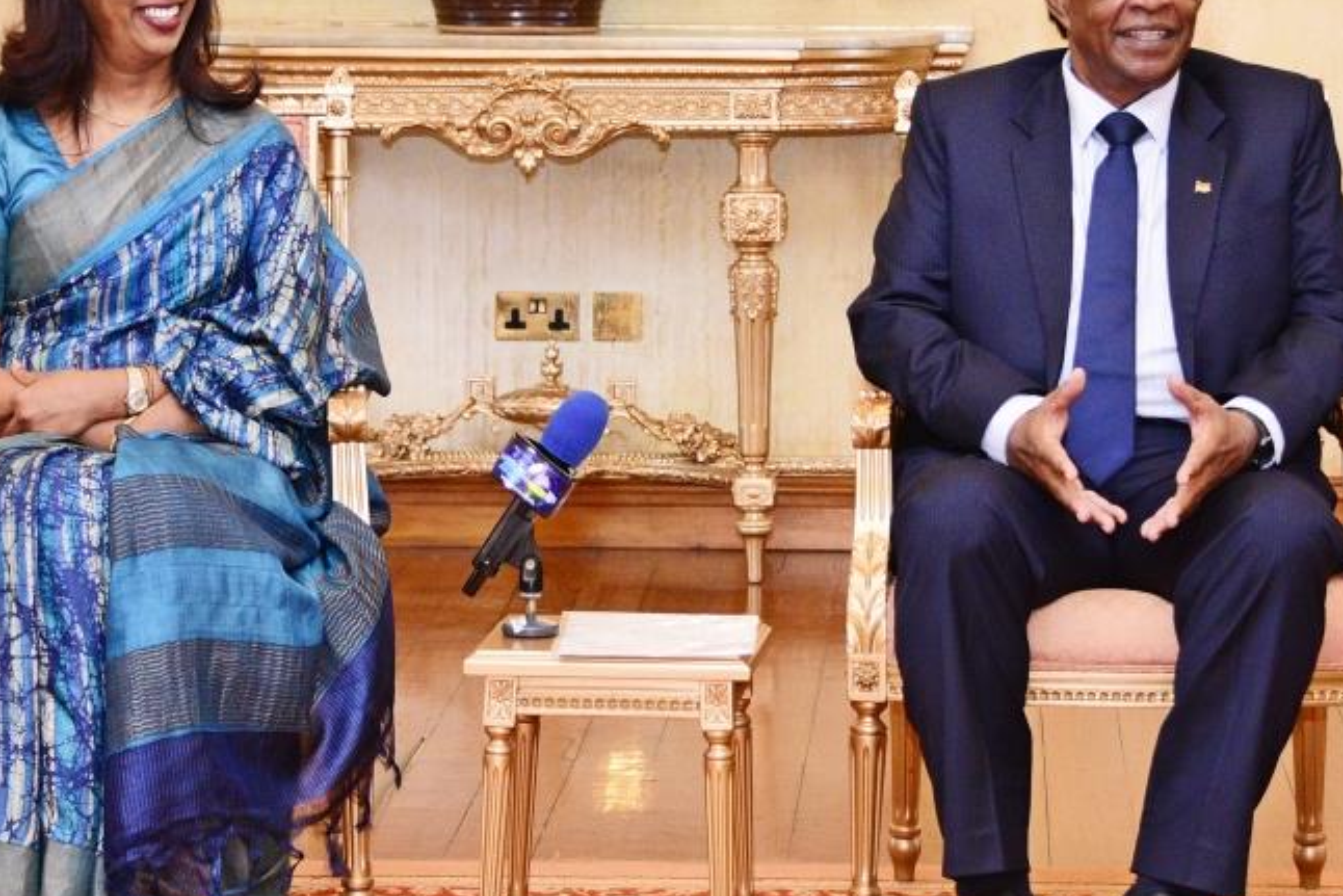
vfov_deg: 12.3
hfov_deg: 18.4
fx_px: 4142
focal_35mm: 111
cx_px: 726
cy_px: 336
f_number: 5
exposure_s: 1/200
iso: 3200
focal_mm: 70
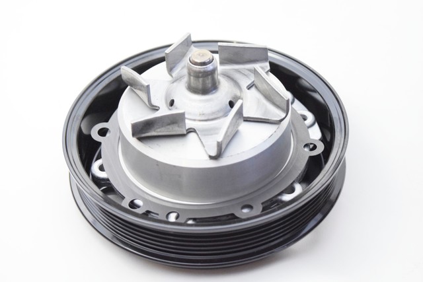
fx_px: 811
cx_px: 212
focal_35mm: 69
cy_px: 141
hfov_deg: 29.2
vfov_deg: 19.7
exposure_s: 1/60
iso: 2000
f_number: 5
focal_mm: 46
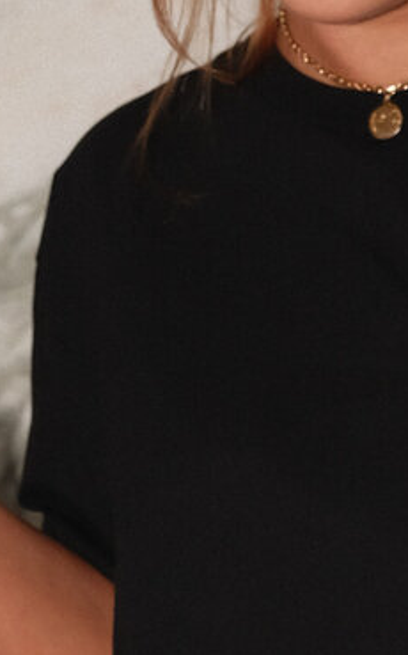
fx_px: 3547
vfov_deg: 10.5
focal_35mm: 199
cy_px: 217
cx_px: 163
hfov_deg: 6.6
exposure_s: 1/125
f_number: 2.8
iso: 1000
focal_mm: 26.6
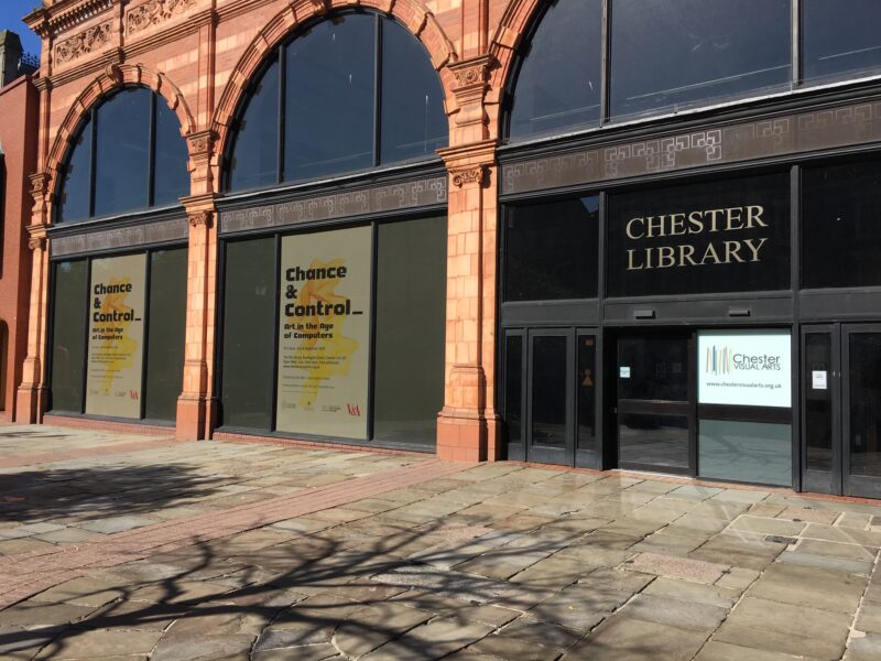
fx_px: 738
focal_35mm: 29
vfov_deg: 48.2
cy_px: 330
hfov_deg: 61.7
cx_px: 440
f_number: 2.2
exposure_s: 1/1221
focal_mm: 4.15
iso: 25
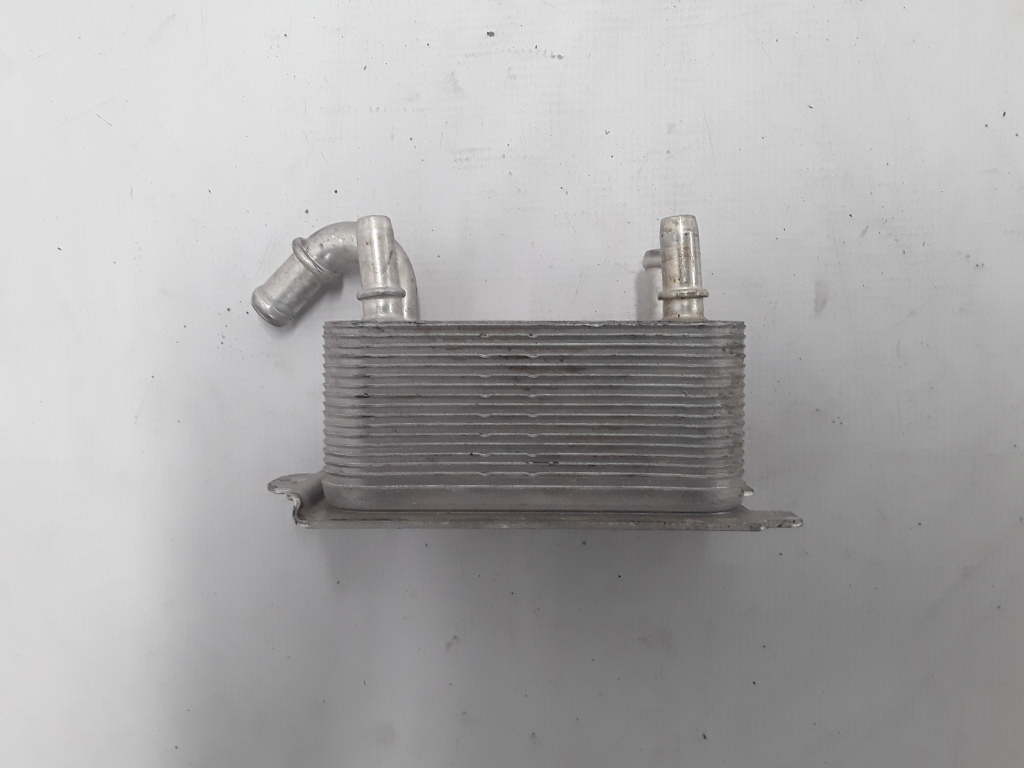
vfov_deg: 51.4
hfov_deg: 65.3
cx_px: 512
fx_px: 799
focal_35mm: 27
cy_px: 384
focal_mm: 2.91
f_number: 1.9
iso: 64
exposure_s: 1/33
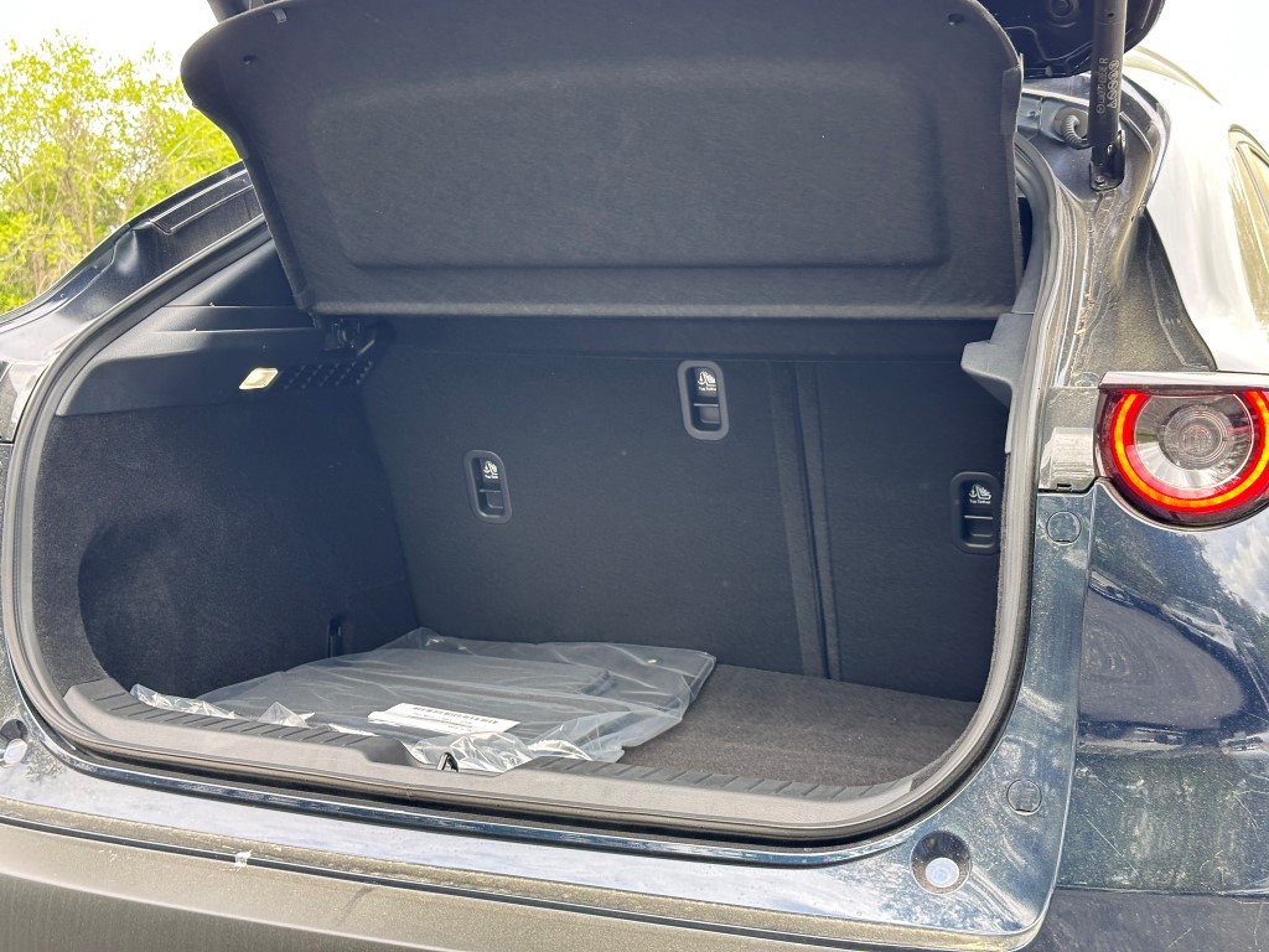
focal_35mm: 48
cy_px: 476
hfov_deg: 39.7
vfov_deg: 30.3
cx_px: 634
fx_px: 1760
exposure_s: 1/171
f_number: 1.78
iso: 80
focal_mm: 6.86
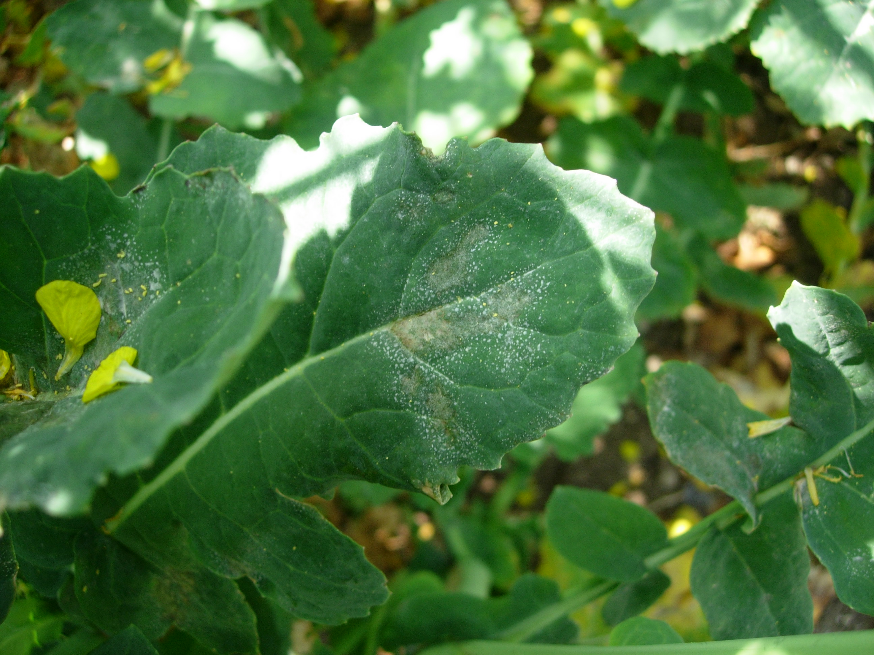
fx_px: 959
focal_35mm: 38
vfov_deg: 37.7
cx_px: 437
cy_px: 328
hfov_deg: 49.0
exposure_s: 1/171
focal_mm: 7.8
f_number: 2.8
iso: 64
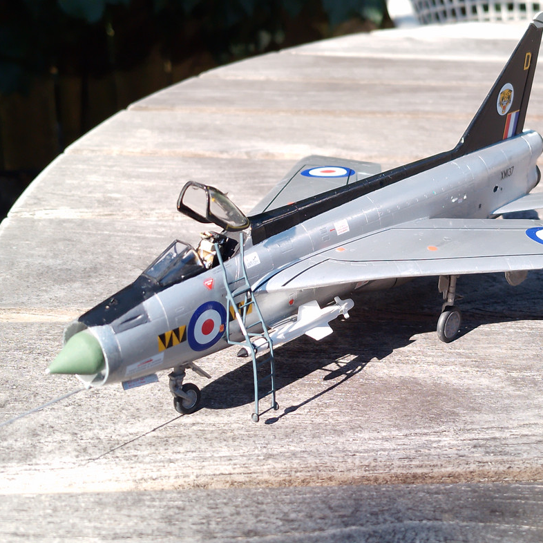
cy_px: 275
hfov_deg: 39.6
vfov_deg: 40.0
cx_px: 362
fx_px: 745
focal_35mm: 42
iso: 50
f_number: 2.4
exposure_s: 1/250
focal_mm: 3.94
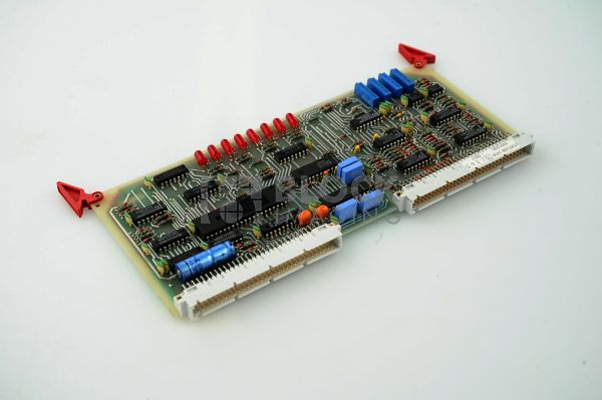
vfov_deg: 21.9
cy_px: 200
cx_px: 301
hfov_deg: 32.4
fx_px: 1036
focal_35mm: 62
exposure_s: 1/100
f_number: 10
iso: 800
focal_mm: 62
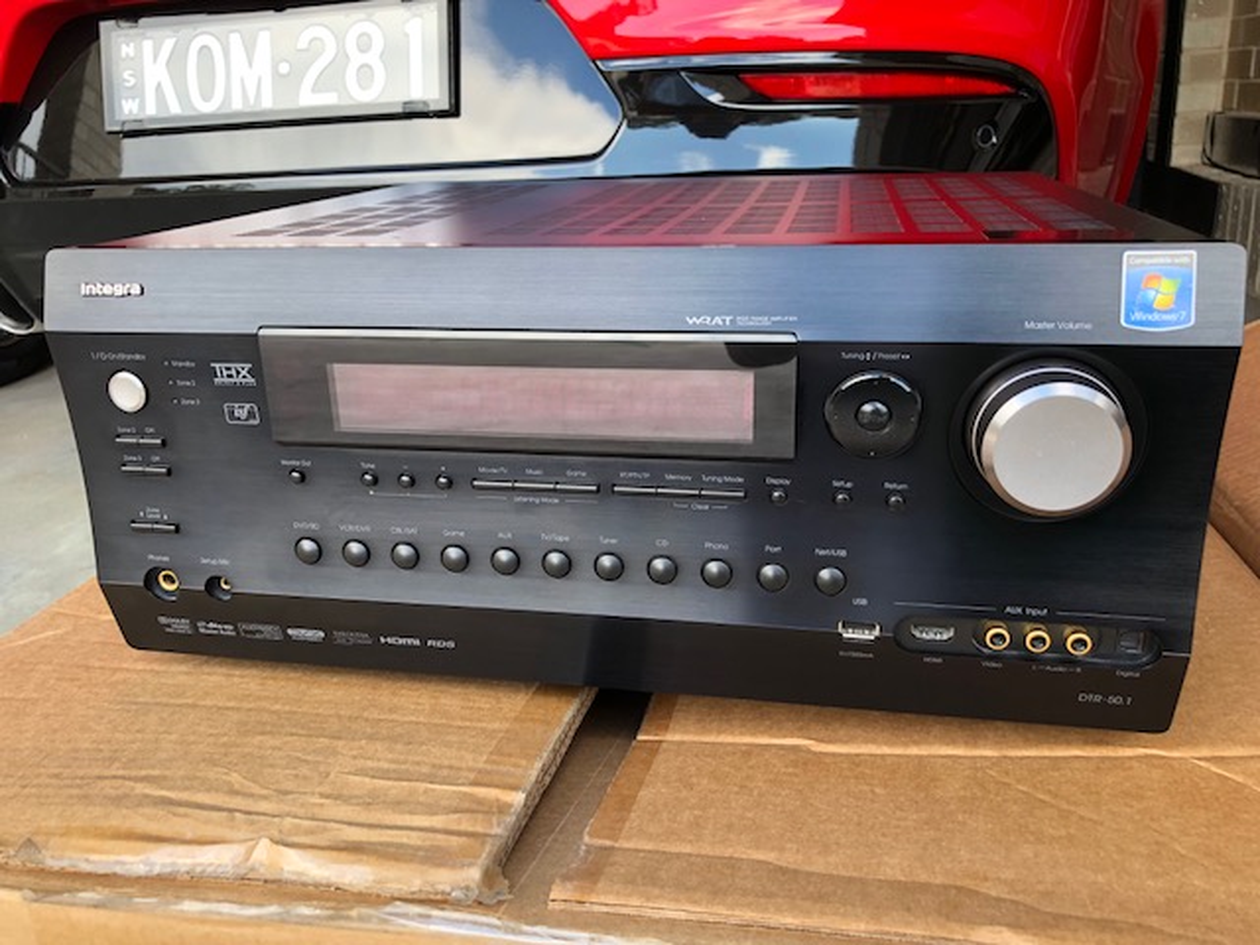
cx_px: 630
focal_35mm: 29
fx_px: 1056
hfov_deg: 61.7
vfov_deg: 48.2
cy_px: 472
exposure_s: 1/100
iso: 40
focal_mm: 3.99
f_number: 1.8
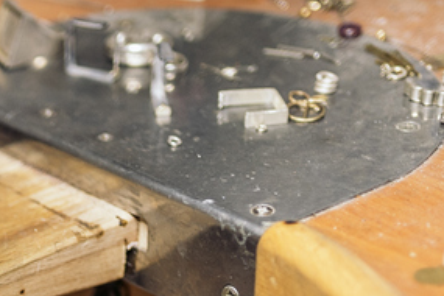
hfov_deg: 12.5
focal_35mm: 154
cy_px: 614
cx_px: -287
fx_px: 1899
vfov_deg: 8.4
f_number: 1.8
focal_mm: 35
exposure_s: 1/200
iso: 250
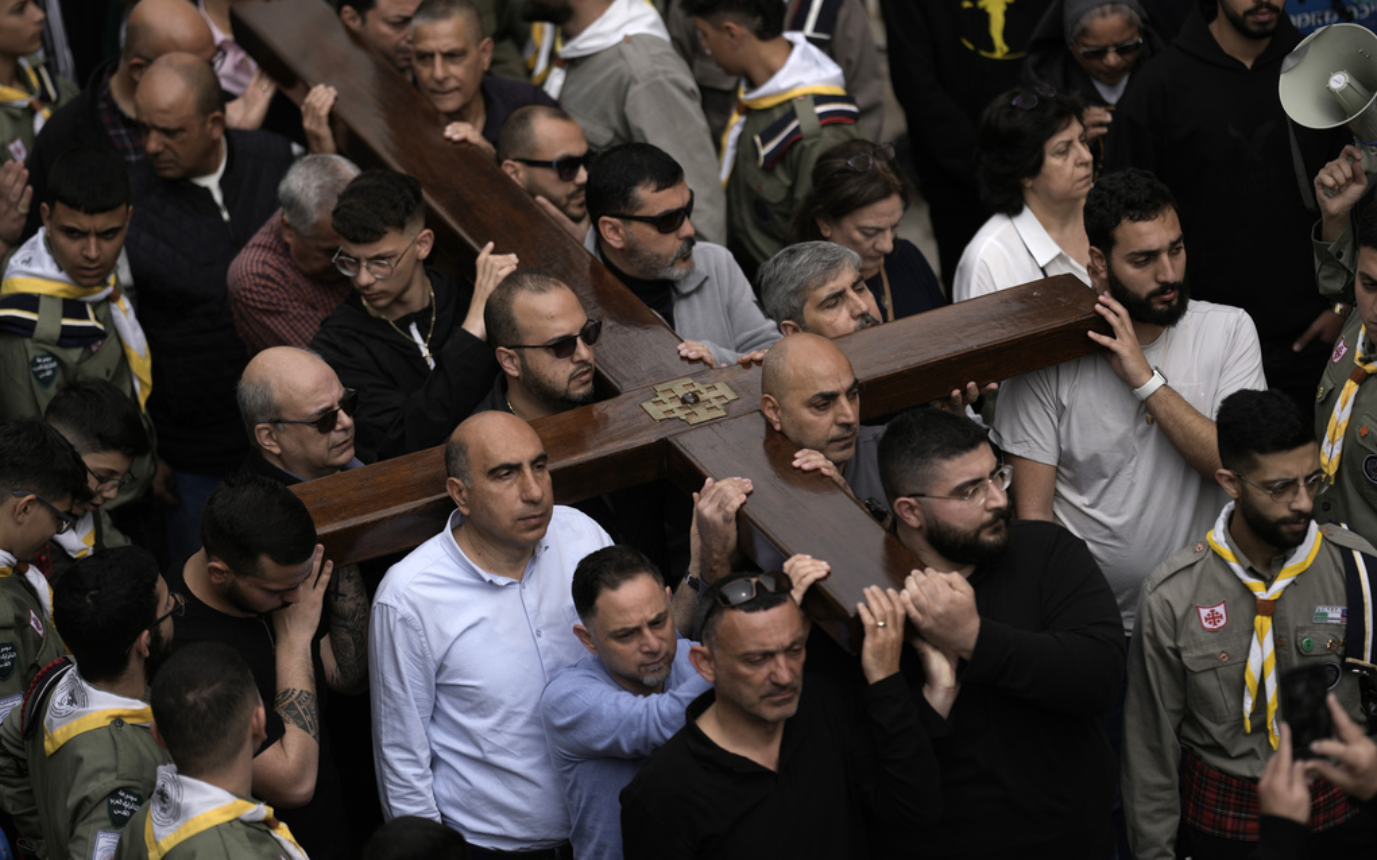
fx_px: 5179
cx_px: 688
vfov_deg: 9.5
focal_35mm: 138
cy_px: 416
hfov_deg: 15.1
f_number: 1.8
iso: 100
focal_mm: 135
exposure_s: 1/4000
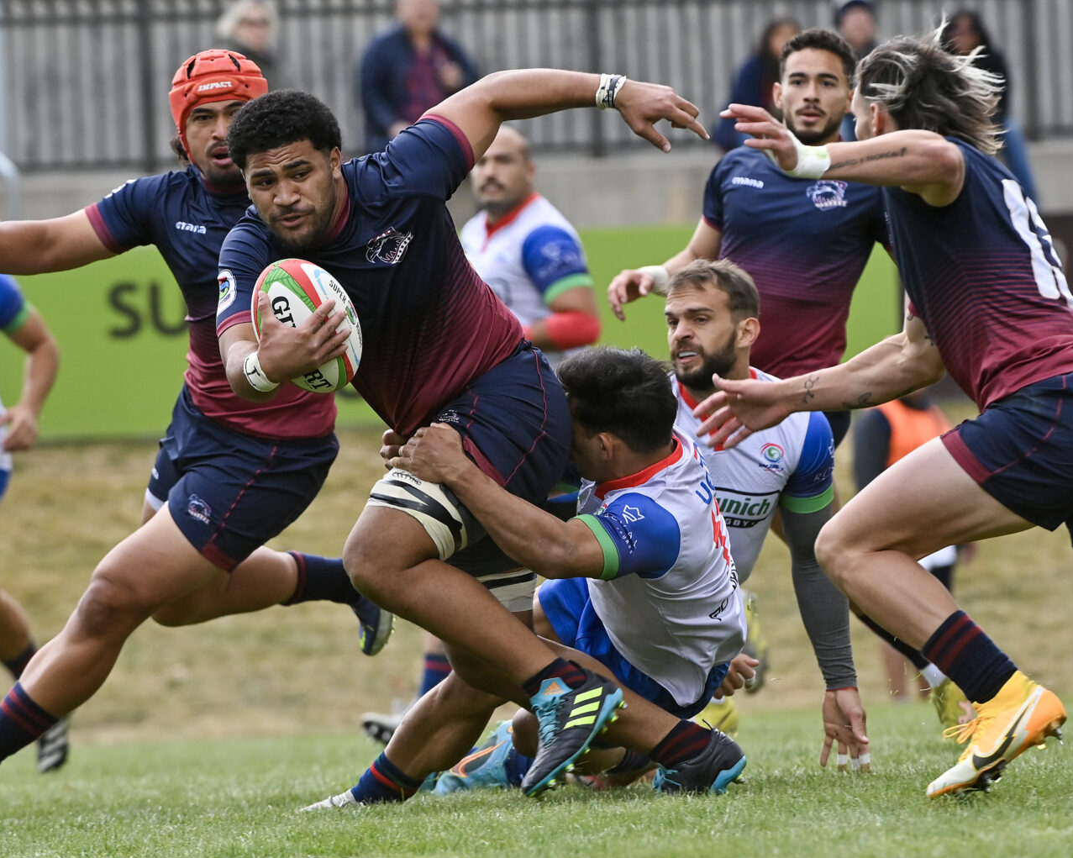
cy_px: 429
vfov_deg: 3.6
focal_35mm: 429
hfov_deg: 4.5
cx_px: 497
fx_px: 13620
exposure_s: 1/1000
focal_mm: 380
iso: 1000
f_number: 8
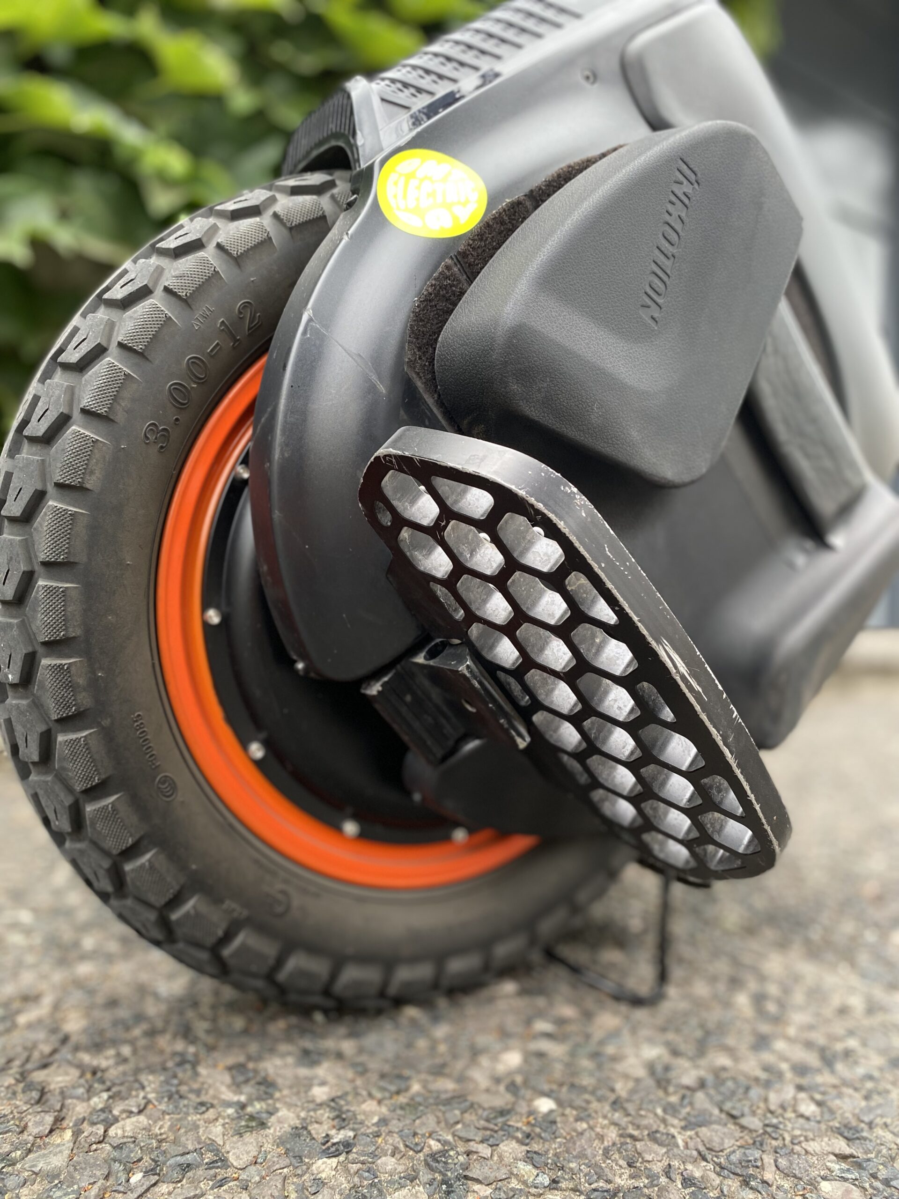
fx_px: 900
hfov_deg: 53.1
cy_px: 600
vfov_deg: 67.3
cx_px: 450
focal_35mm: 26
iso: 125
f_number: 1.8
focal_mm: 4.25
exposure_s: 1/64
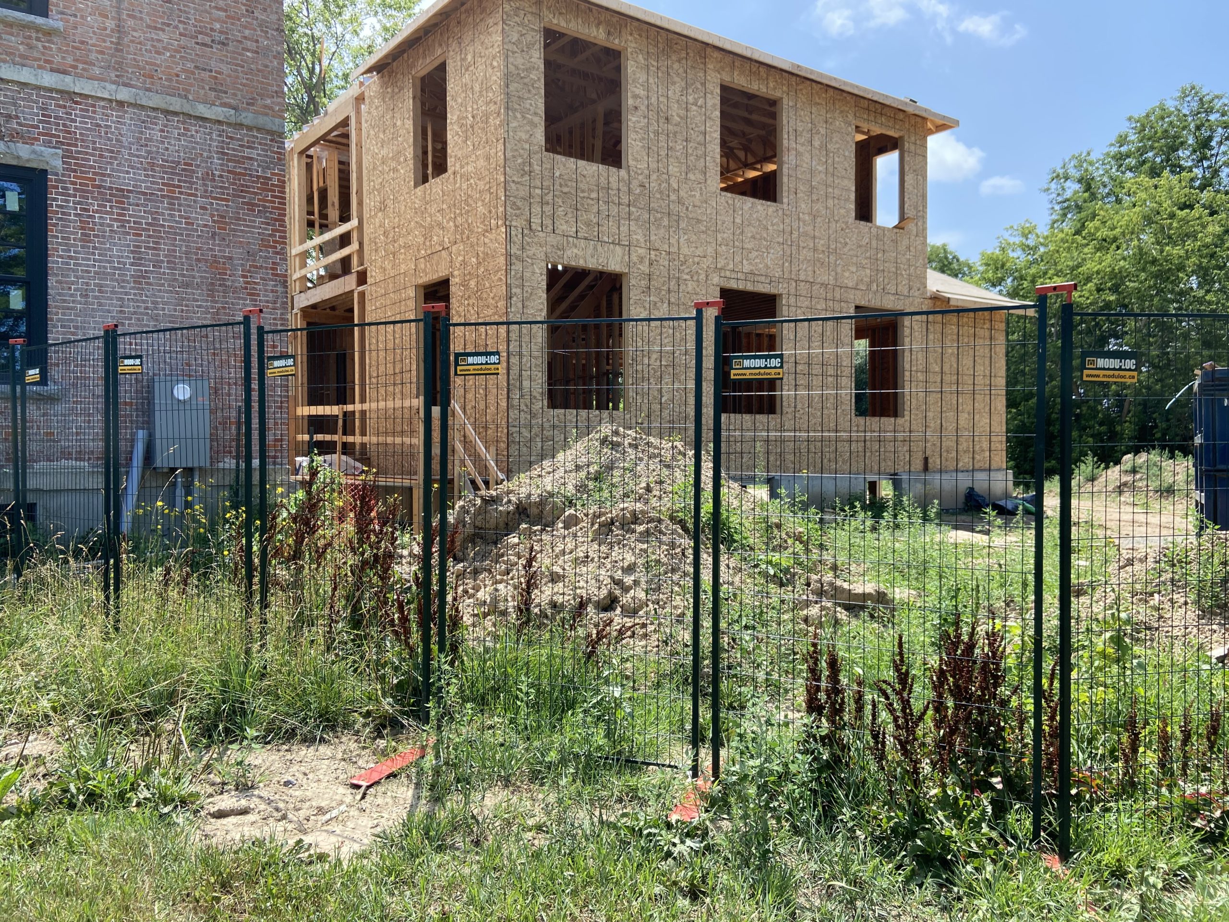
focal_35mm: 26
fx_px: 923
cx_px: 614
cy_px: 461
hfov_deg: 67.3
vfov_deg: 53.1
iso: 32
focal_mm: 4.25
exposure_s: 1/990
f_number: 1.8
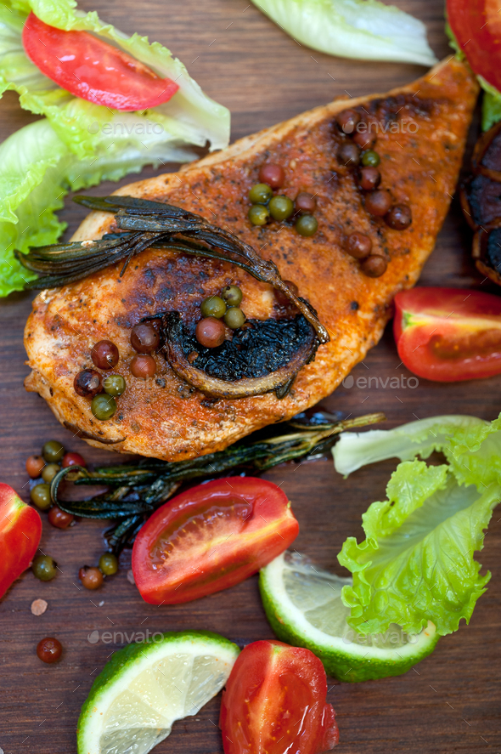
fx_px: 1254
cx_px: 250
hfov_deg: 22.6
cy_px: 377
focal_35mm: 60
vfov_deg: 33.4
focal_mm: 60
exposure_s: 1/200
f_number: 7.1
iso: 200
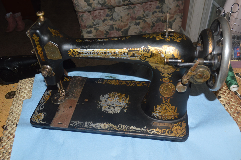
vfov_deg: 39.9
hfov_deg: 57.3
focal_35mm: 33
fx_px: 221
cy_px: 80
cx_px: 120
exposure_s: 1/60
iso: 100
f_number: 8
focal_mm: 22
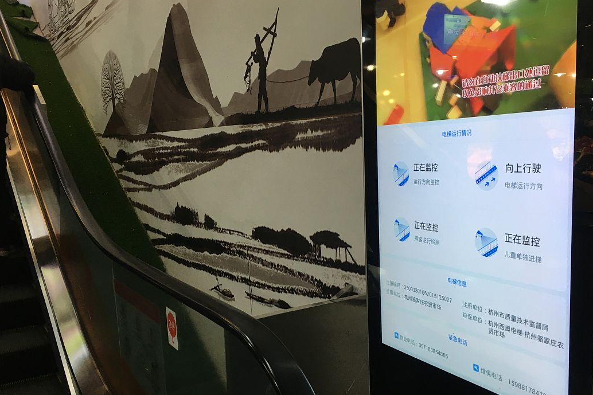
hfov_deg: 54.4
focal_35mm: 35
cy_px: 225
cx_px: 278
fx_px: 576
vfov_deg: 37.8
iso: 80
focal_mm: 4.15
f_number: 2.2
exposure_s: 1/33
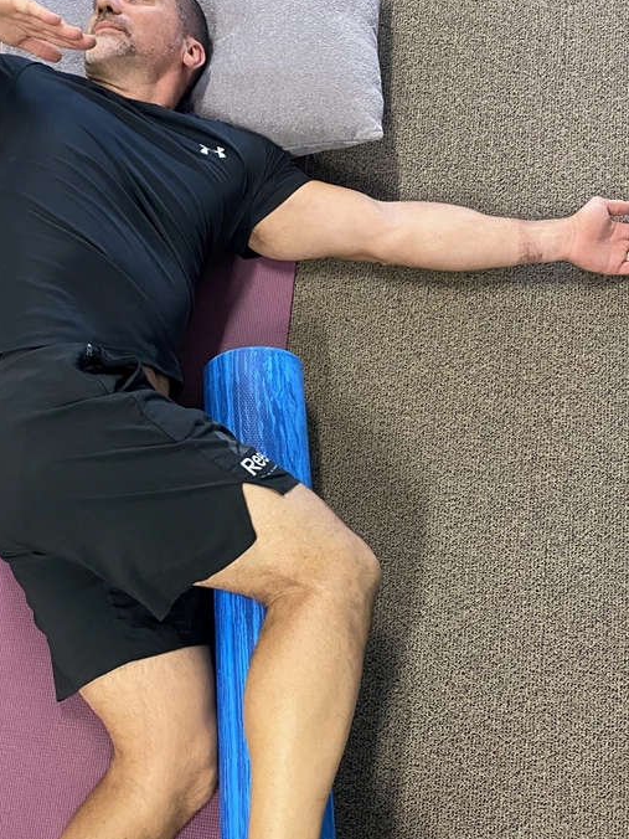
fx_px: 993
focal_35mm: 41
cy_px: 477
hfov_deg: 34.7
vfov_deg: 45.7
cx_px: 195
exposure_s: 1/50
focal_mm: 4.25
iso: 500
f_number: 1.8
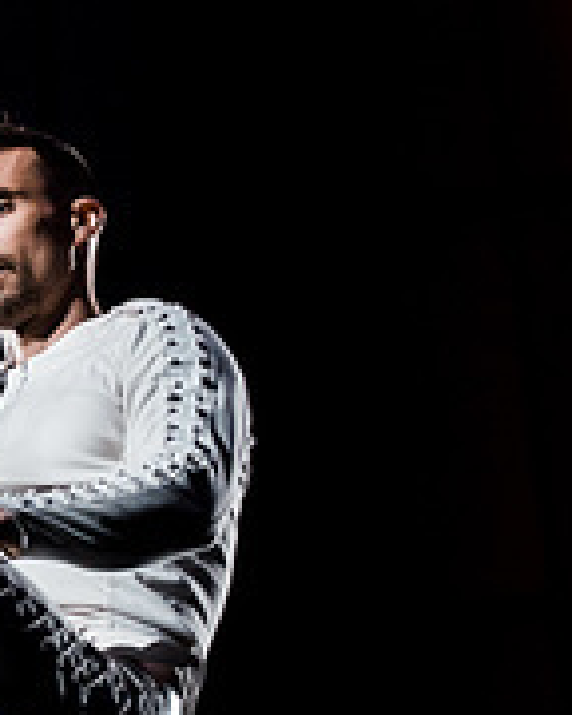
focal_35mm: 274
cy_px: 149
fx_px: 5798
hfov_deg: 5.6
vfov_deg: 7.0
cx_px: -179
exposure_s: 1/400
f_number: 3.2
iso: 800
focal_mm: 70
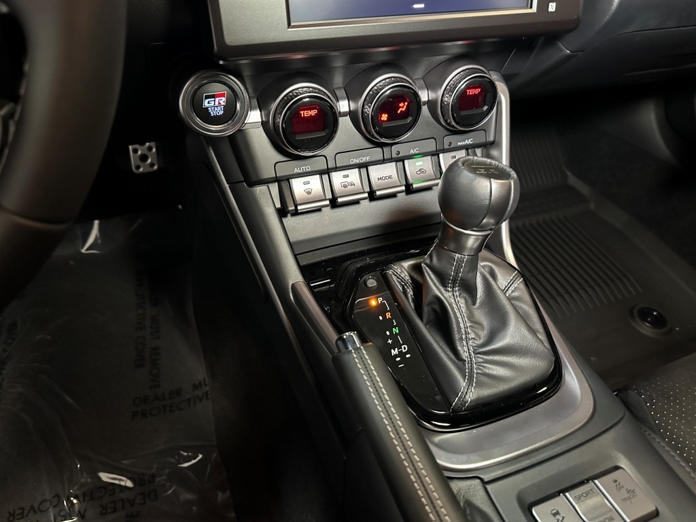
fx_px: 483
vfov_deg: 56.8
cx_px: 348
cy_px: 261
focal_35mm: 24
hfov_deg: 71.6
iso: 800
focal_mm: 6.86
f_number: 1.78
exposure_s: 1/30
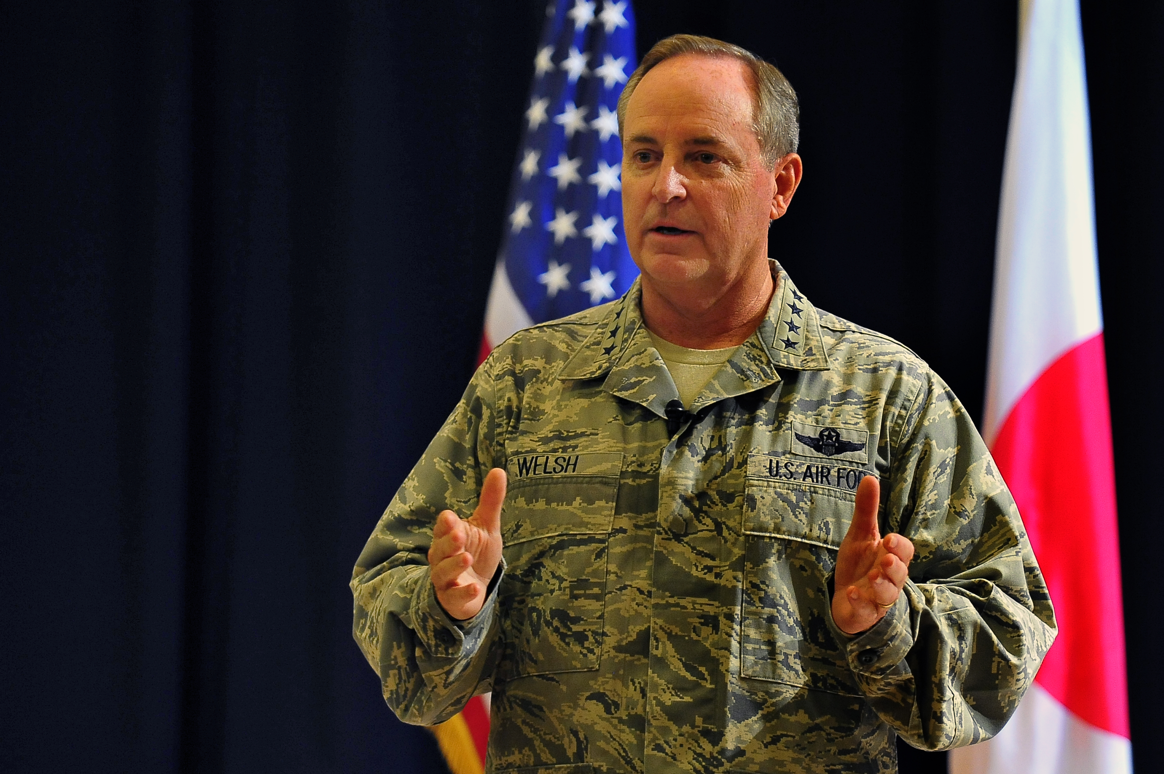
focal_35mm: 125
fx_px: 4039
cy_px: 387
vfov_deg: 11.0
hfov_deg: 16.4
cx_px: 582
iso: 2500
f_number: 2.8
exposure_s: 1/125
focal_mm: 125
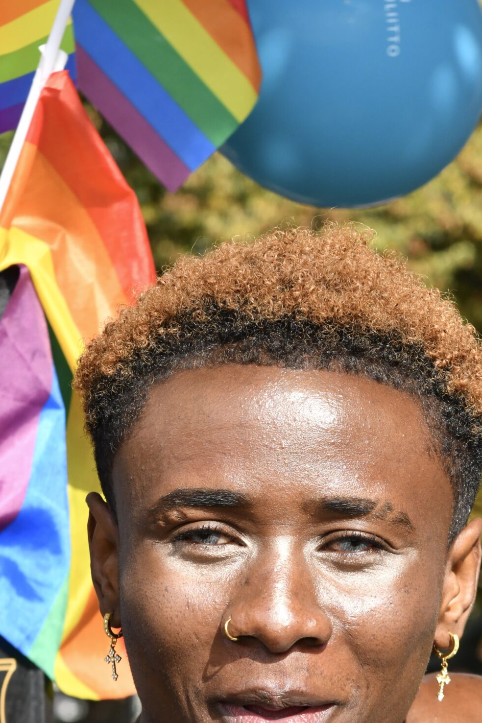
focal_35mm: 170
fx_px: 3414
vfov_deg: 12.0
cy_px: 623
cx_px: 207
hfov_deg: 8.1
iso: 800
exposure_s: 1/1000
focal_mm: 98
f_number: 10
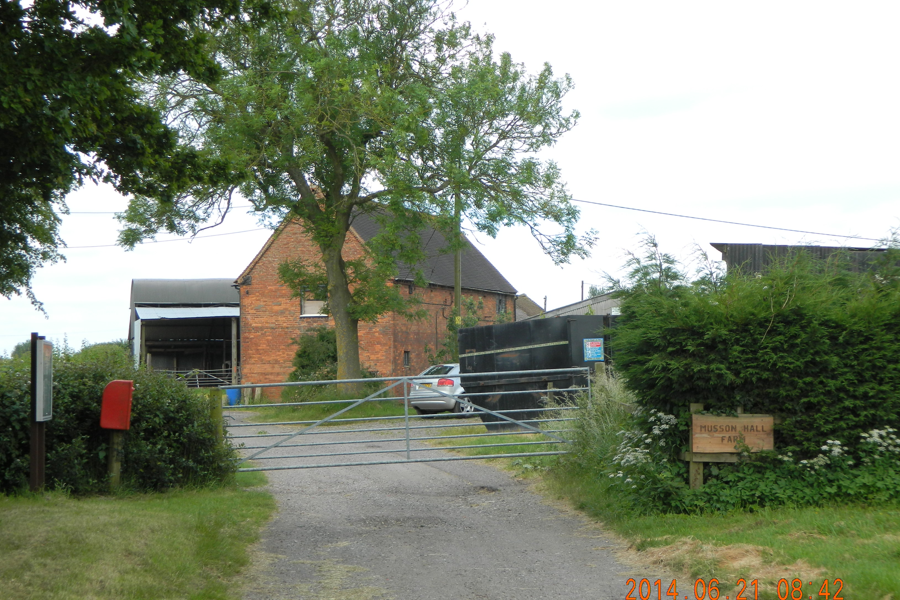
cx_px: 451
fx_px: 1825
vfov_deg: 18.7
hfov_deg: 27.7
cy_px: 322
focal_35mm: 73
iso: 80
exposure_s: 1/200
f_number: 4
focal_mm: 12.6
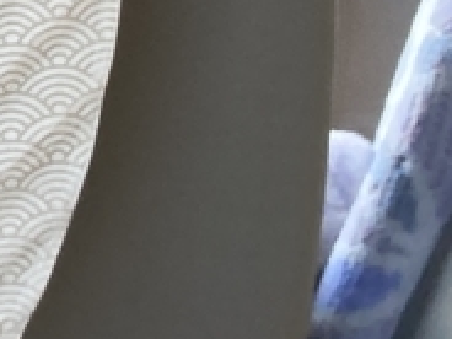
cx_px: -884
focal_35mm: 183
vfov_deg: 8.1
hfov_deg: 8.9
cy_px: 22
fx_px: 2390
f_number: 1.8
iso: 50
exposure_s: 1/60
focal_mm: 3.99
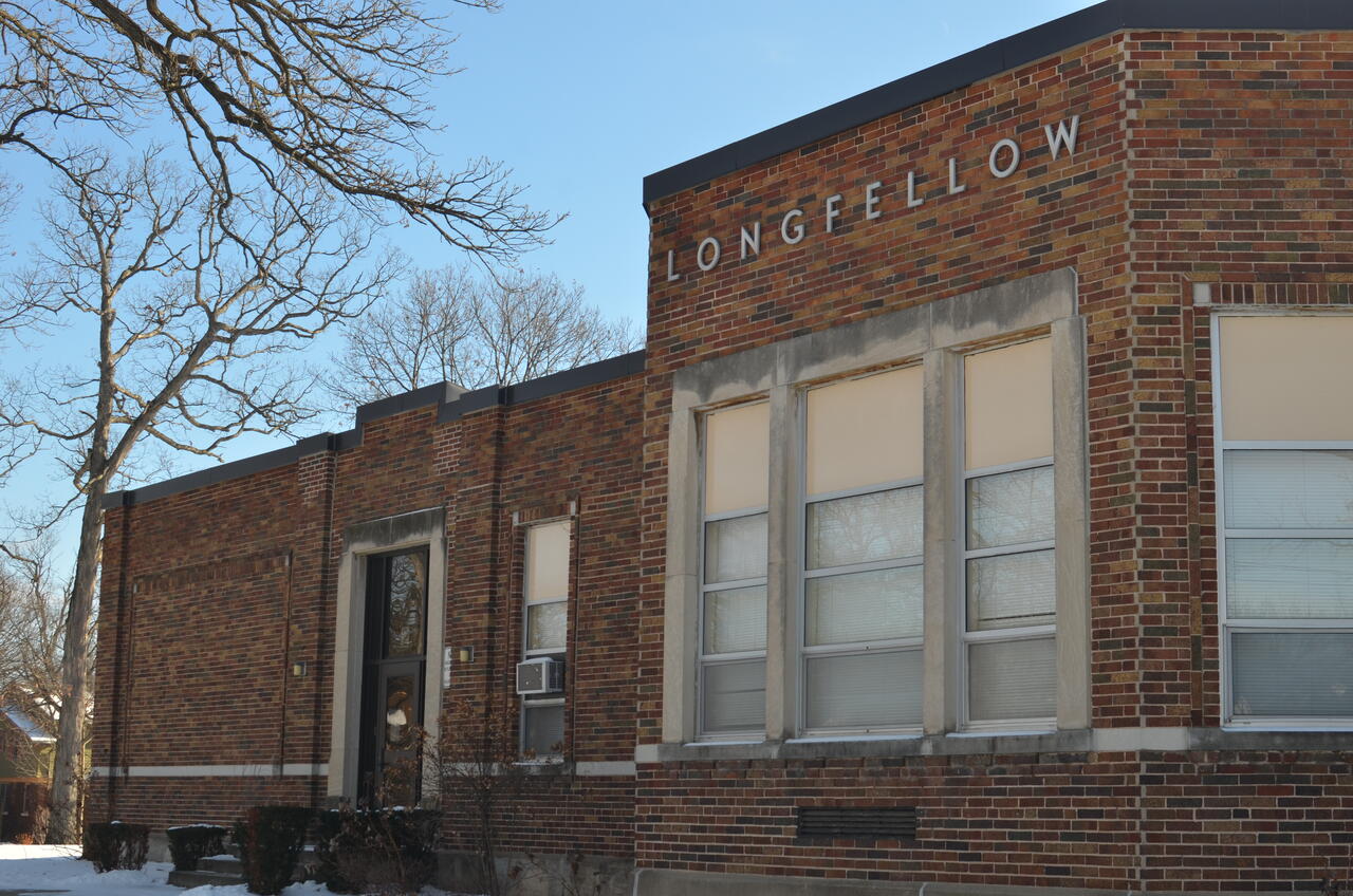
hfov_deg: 37.9
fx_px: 1969
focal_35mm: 52
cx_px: 676
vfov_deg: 25.6
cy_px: 448
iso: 160
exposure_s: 1/250
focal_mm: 35
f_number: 8
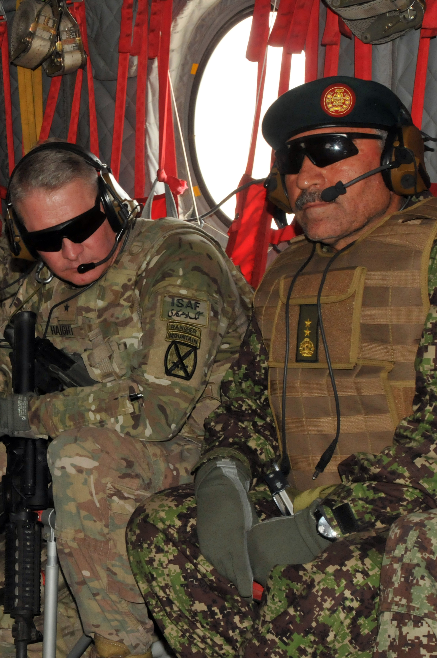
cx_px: 218
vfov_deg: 41.2
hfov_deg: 28.0
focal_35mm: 48
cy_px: 329
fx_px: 876
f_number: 16
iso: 800
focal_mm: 32
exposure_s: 1/60
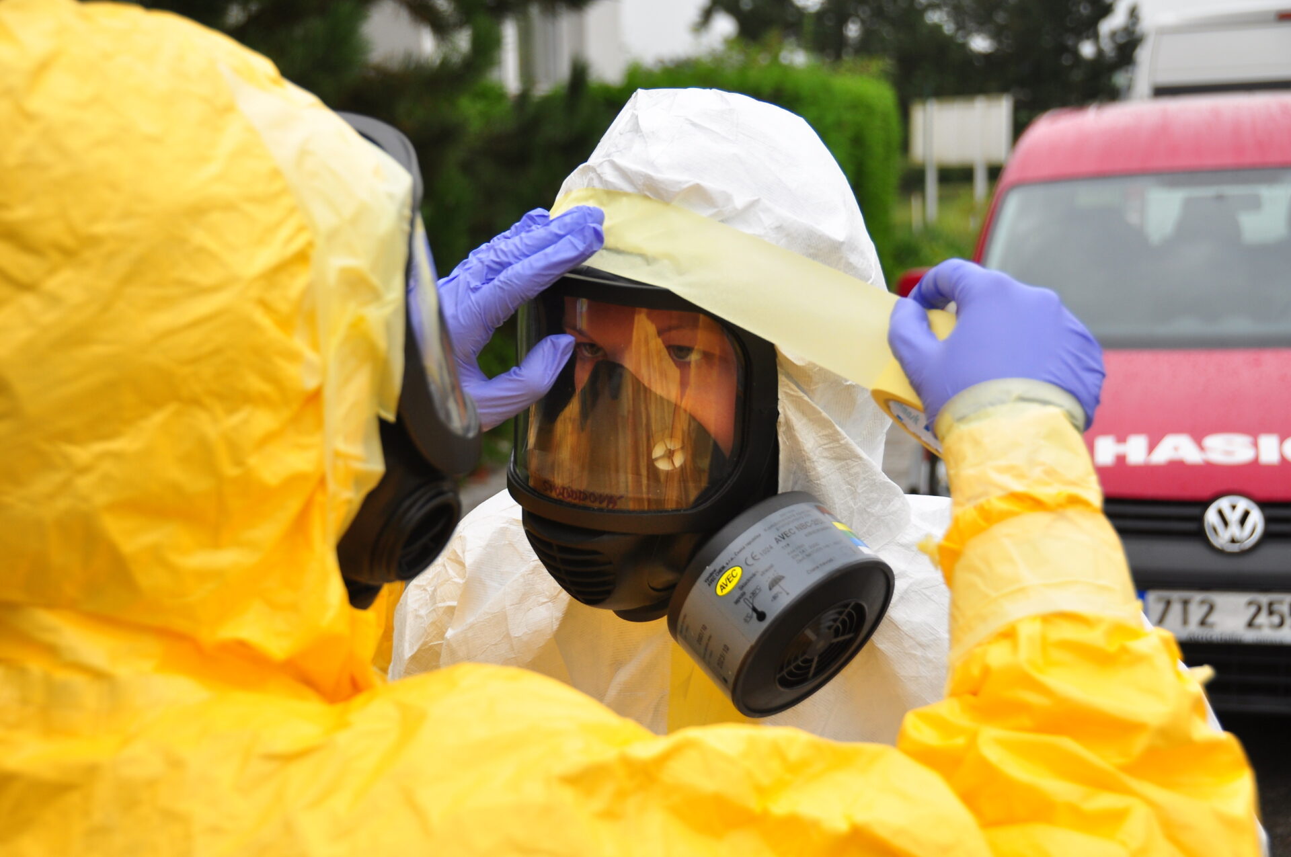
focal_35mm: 57
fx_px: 2041
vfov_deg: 23.7
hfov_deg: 35.1
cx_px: 646
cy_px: 428
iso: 250
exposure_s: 1/250
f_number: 5.6
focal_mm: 38
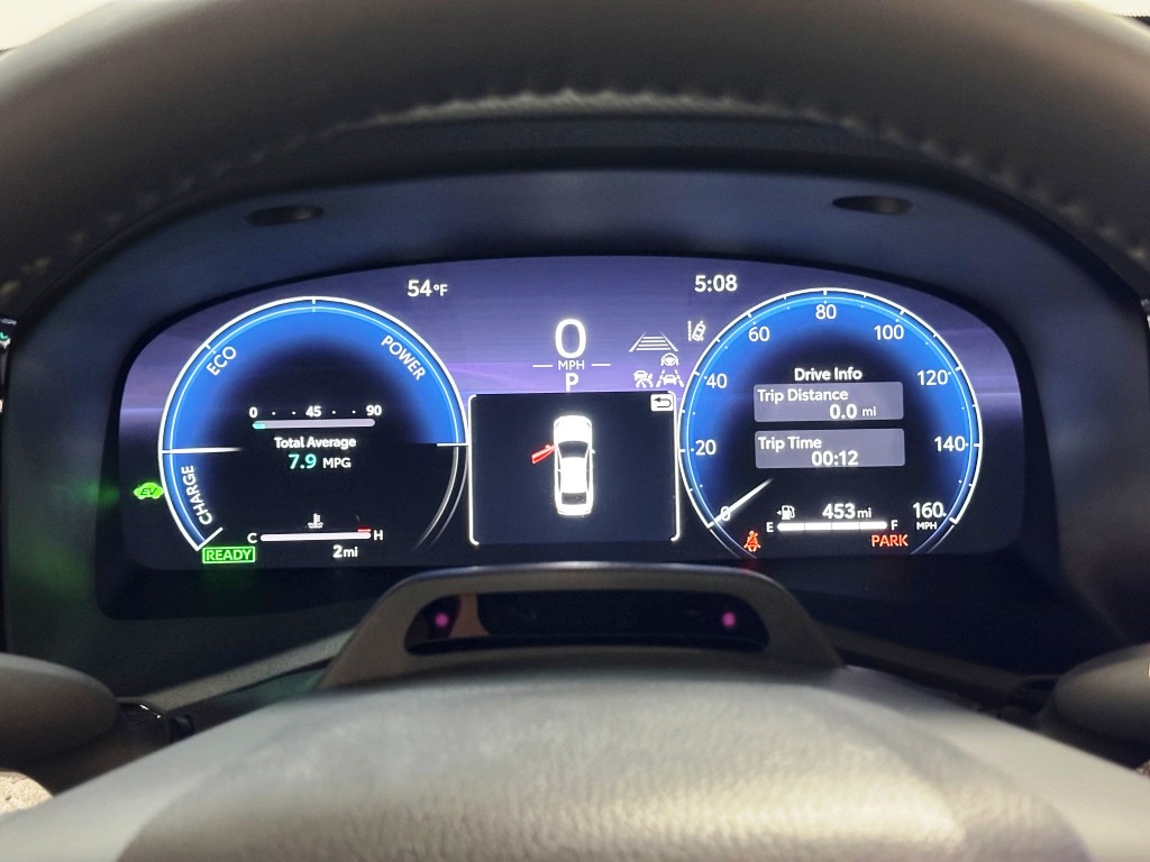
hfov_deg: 39.7
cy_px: 431
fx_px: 1595
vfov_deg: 30.3
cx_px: 575
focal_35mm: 48
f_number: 1.78
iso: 640
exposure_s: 1/30
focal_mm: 6.86
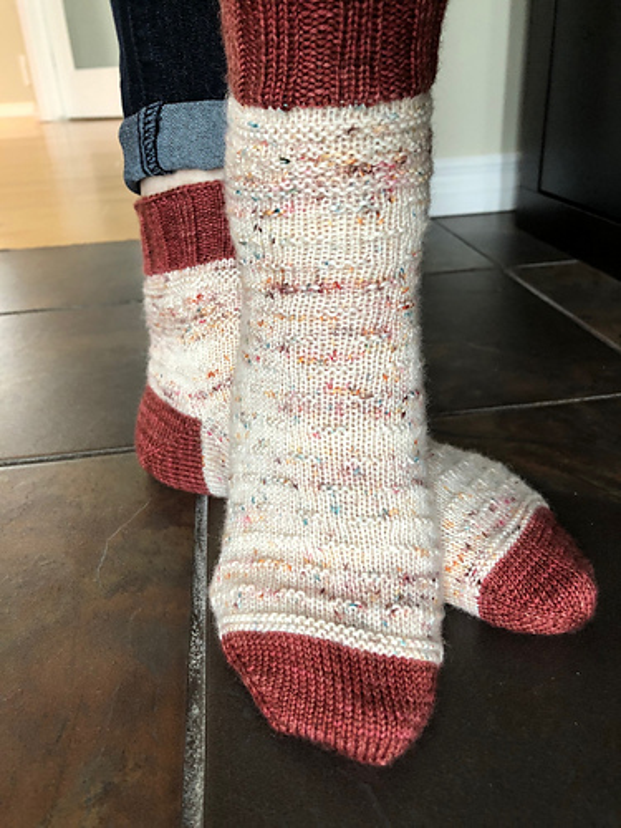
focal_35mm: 28
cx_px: 310
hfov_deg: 49.7
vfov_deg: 63.4
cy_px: 414
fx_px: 670
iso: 40
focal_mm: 4
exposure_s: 1/15
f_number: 1.8
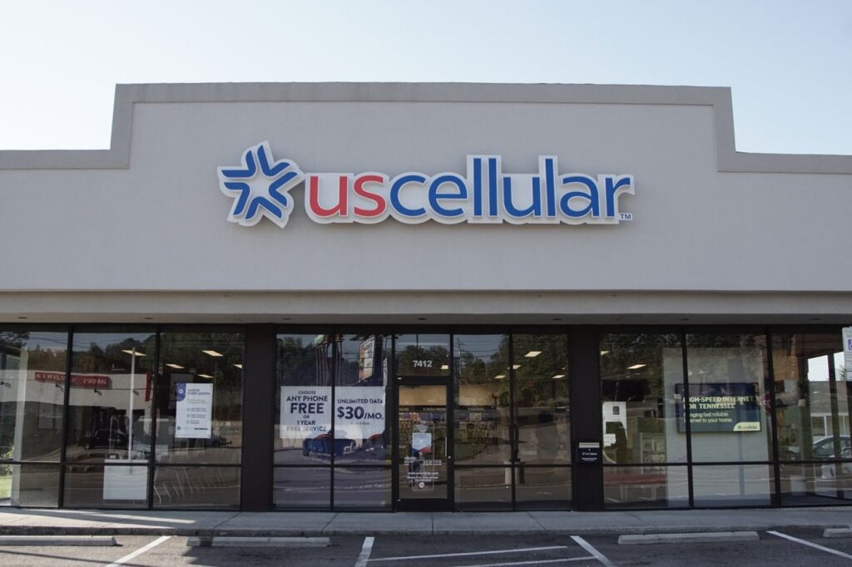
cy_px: 284
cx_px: 426
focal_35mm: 36
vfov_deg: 36.8
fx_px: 852
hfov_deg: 53.1
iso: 800
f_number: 4
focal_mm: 24
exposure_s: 1/2500
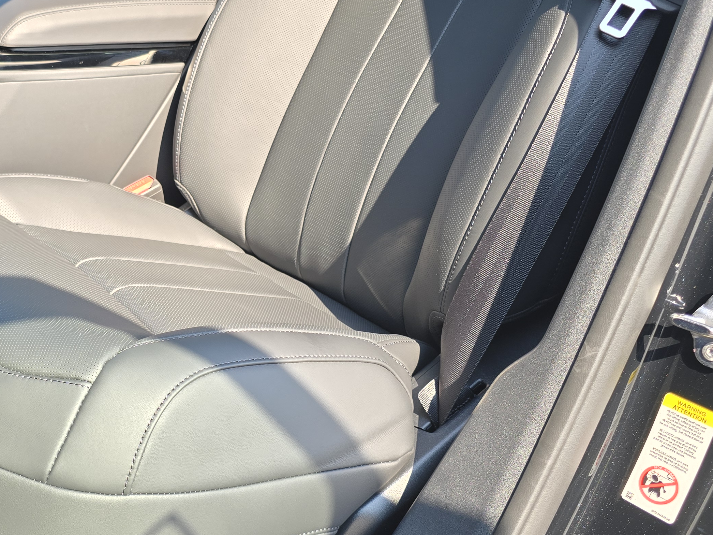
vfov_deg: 32.9
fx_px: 906
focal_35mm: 44
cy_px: 278
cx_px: 154
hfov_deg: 41.3
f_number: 1.7
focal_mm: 6.3
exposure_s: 1/180
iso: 25
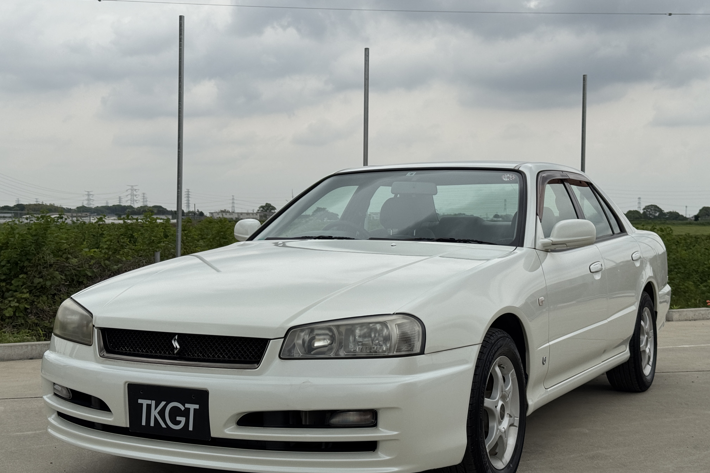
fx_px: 986
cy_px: 245
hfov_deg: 39.6
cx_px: 355
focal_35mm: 50
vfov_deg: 27.0
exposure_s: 1/5848
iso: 64
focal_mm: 6.76
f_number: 1.78
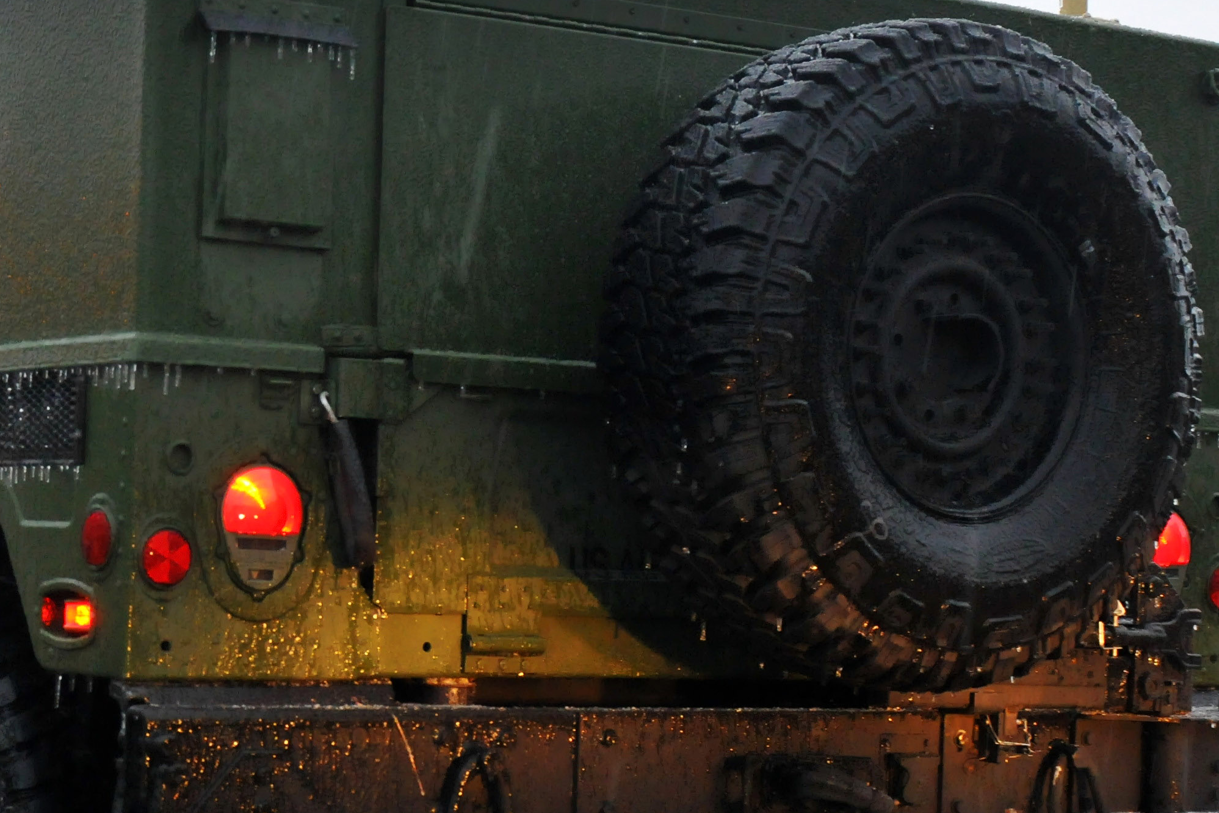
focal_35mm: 77
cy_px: 494
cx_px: -48
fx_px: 2608
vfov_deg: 17.7
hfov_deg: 24.9
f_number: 5
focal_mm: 24
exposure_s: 1/100
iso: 1600
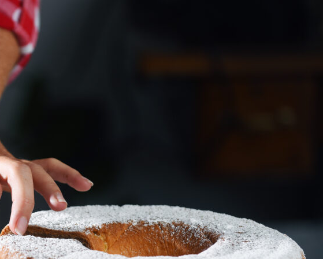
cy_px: 245
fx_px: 3329
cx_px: -82
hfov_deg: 5.5
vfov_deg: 4.4
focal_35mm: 348
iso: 80
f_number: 3.5
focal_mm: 135
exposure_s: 1/200
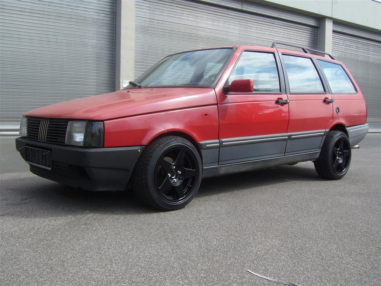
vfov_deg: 40.7
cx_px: 190
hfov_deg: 52.6
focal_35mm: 35
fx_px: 385
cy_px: 143
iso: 80
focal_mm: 5.8
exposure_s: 1/160
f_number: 5.6
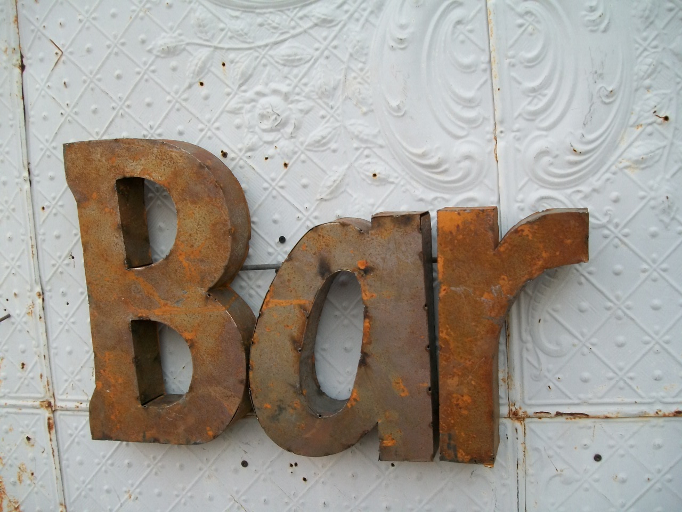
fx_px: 709
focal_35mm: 36
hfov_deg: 51.4
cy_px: 256
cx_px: 341
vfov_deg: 39.7
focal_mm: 6
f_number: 2.7
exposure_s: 1/60
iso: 80
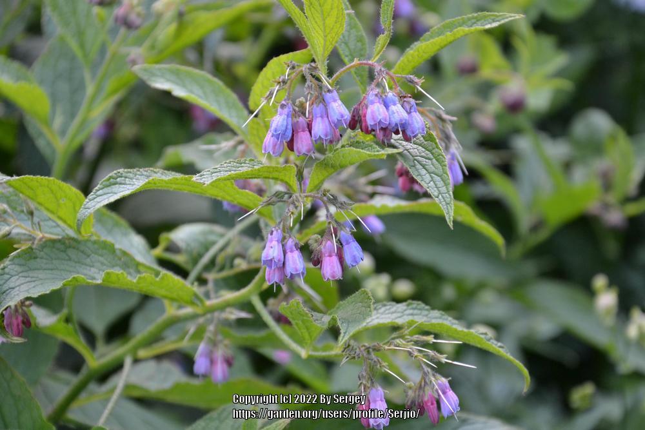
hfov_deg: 16.1
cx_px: 322
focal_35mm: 128
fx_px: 2285
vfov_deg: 10.8
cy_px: 215
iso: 560
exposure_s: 1/125
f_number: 5.6
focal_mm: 85
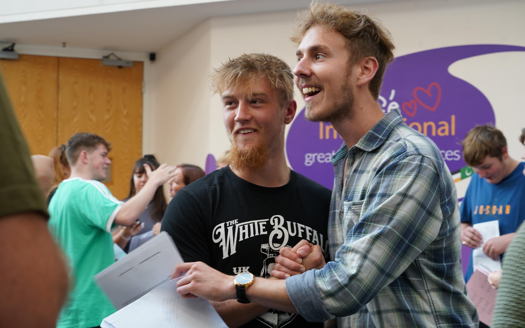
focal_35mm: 67
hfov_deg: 30.6
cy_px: 169
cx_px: 265
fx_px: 959
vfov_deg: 19.4
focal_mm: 65
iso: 1600
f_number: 8
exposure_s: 1/100
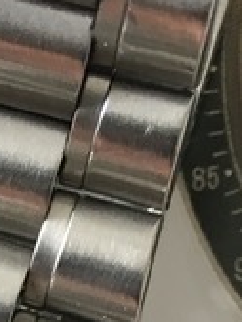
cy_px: 815
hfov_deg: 8.0
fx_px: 1638
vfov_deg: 9.7
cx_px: -271
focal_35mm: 176
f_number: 2.2
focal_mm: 4.15
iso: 64
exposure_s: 1/30
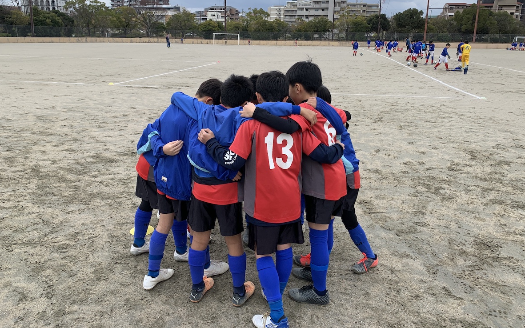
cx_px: 261
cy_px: 132
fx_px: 401
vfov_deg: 44.3
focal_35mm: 28
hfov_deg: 66.5
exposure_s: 1/771
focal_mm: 4.25
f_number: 1.8
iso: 25
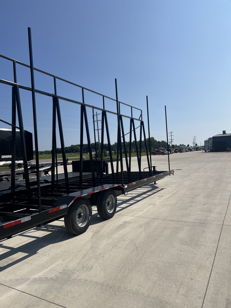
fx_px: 231
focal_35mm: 26
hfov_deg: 53.1
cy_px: 154
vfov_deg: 67.3
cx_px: 116
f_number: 1.5
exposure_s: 1/8000
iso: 50
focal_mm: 5.7
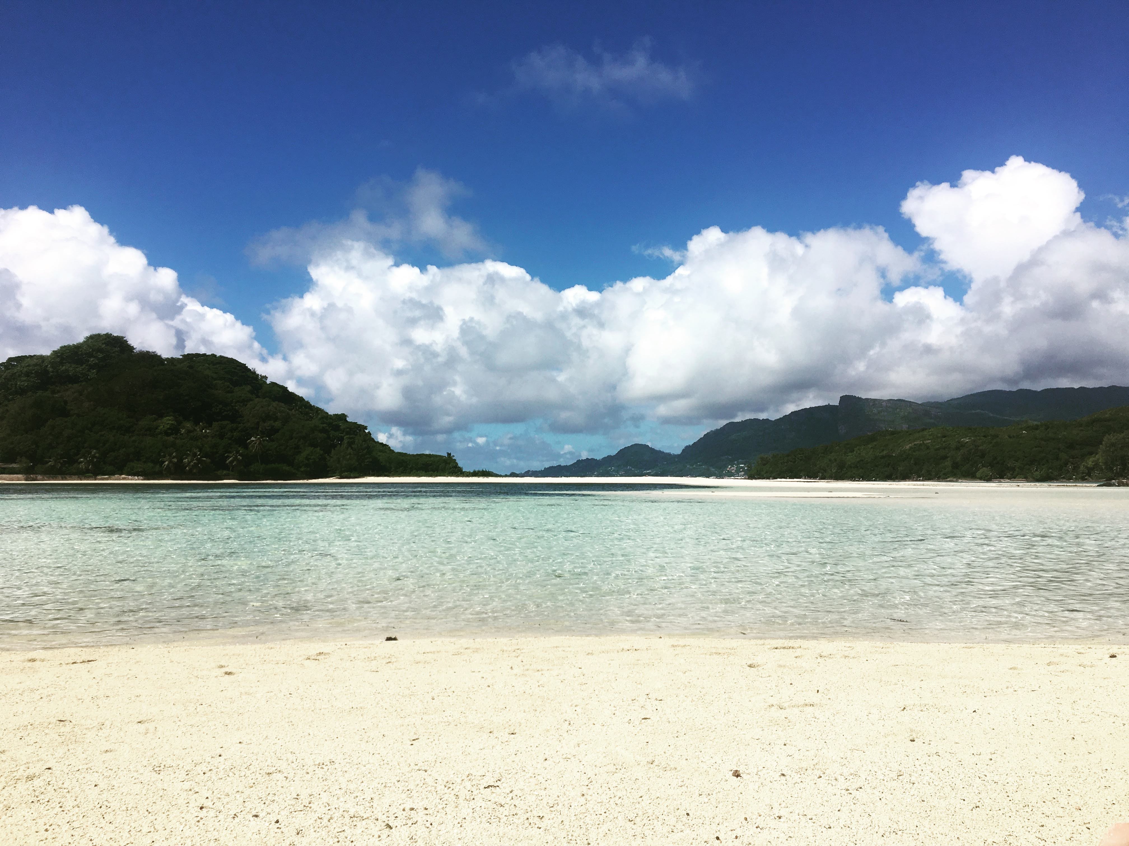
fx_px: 945
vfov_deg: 48.2
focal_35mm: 29
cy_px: 423
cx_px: 564
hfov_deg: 61.7
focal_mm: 4.15
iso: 25
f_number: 2.2
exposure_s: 1/3497
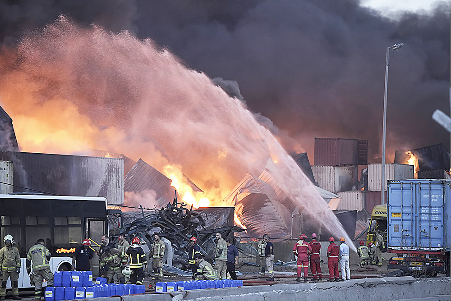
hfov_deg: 13.9
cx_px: 226
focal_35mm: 148
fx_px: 1855
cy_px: 150
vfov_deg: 9.3
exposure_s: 1/160
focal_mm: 148
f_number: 3.2
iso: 3200
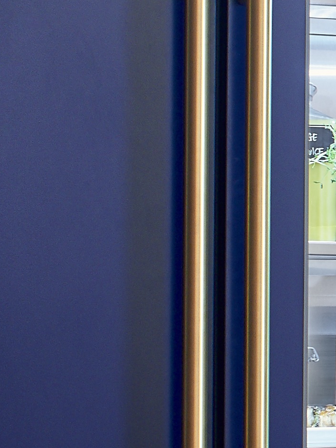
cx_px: 1238
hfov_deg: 6.8
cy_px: 216
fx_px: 2330
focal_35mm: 180
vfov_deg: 11.0
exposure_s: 5
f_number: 8
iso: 160
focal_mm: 24
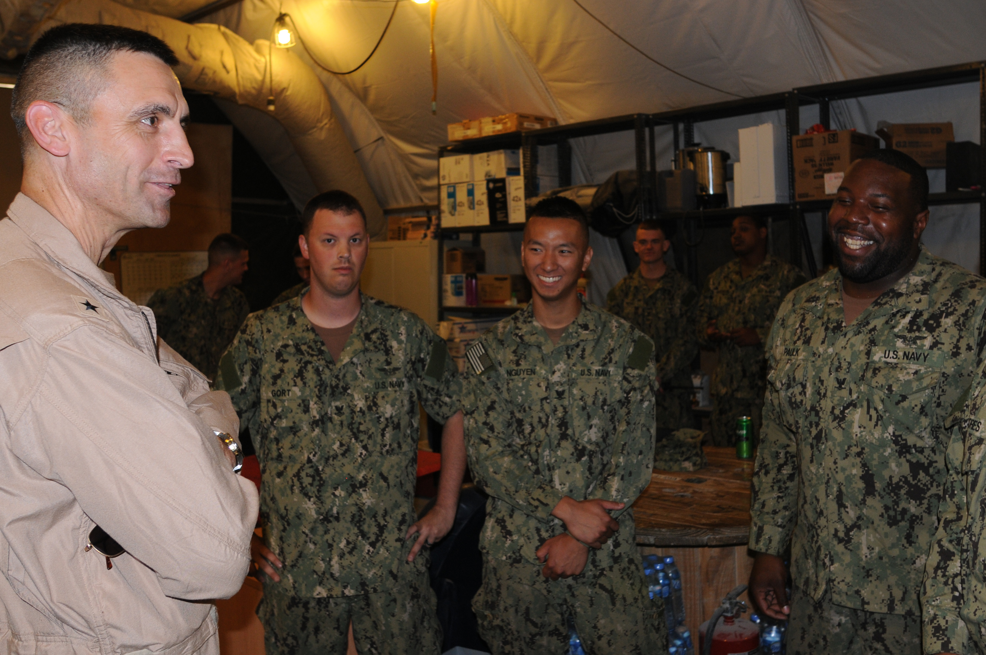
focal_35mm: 30
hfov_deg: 62.0
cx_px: 493
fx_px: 821
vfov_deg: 43.5
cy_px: 328
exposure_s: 1/60
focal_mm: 20
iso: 400
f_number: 4
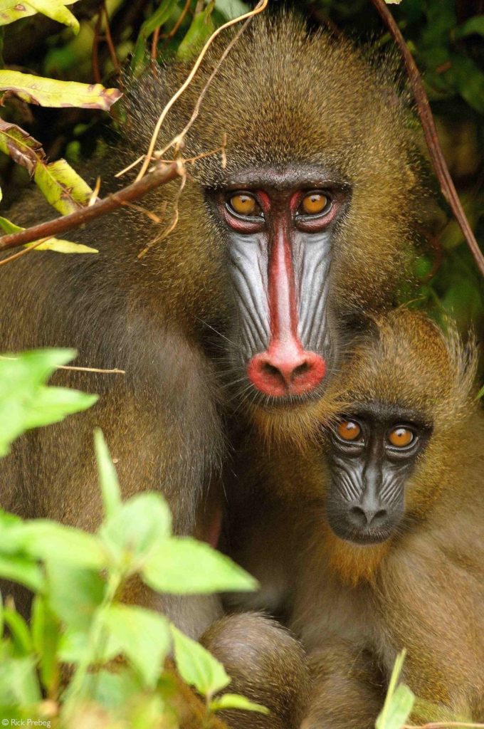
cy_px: 364
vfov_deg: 4.6
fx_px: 9099
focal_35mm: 450
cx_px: 242
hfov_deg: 3.0
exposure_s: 1/200
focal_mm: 300
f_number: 6.3
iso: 640
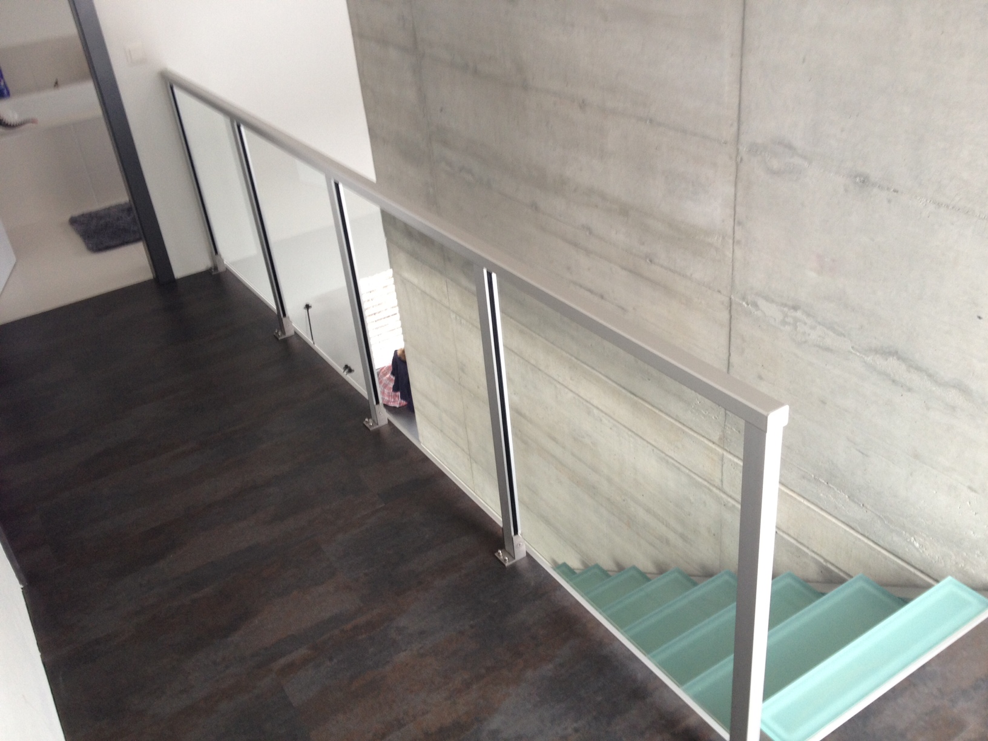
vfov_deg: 40.7
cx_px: 494
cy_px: 370
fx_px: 999
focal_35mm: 35
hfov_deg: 52.6
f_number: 2.4
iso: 80
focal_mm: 4.28
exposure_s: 1/20
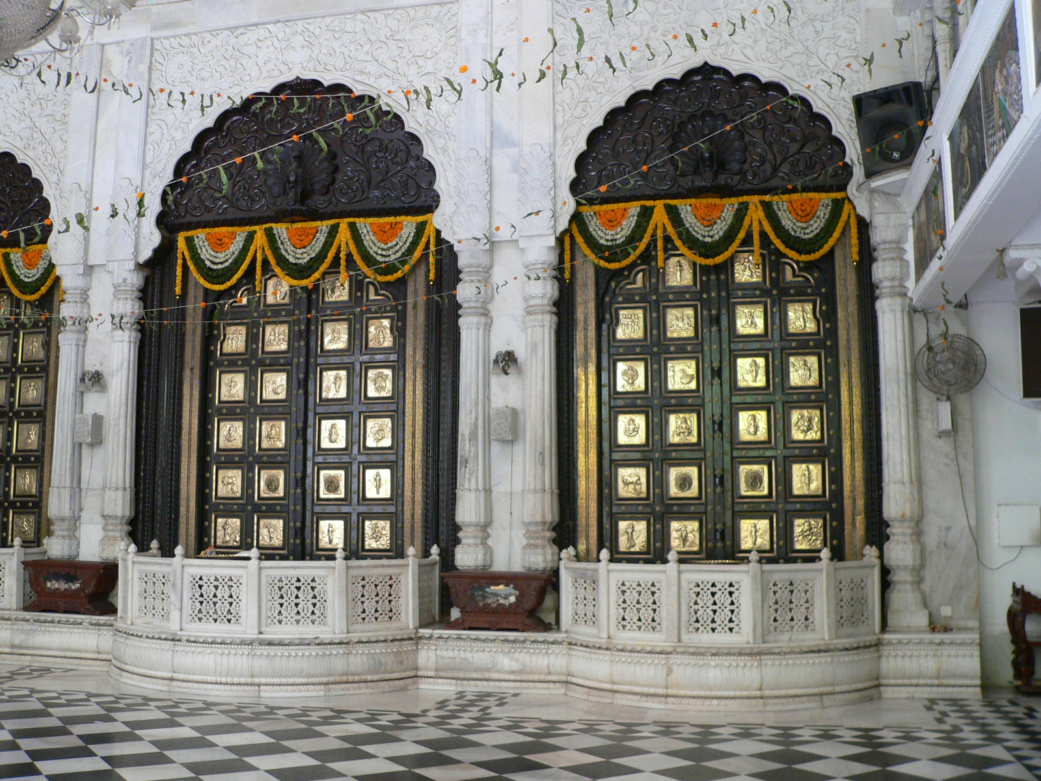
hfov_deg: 51.4
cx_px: 520
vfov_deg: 39.7
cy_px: 390
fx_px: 1083
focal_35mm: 36
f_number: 2.8
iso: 200
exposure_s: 1/40
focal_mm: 6
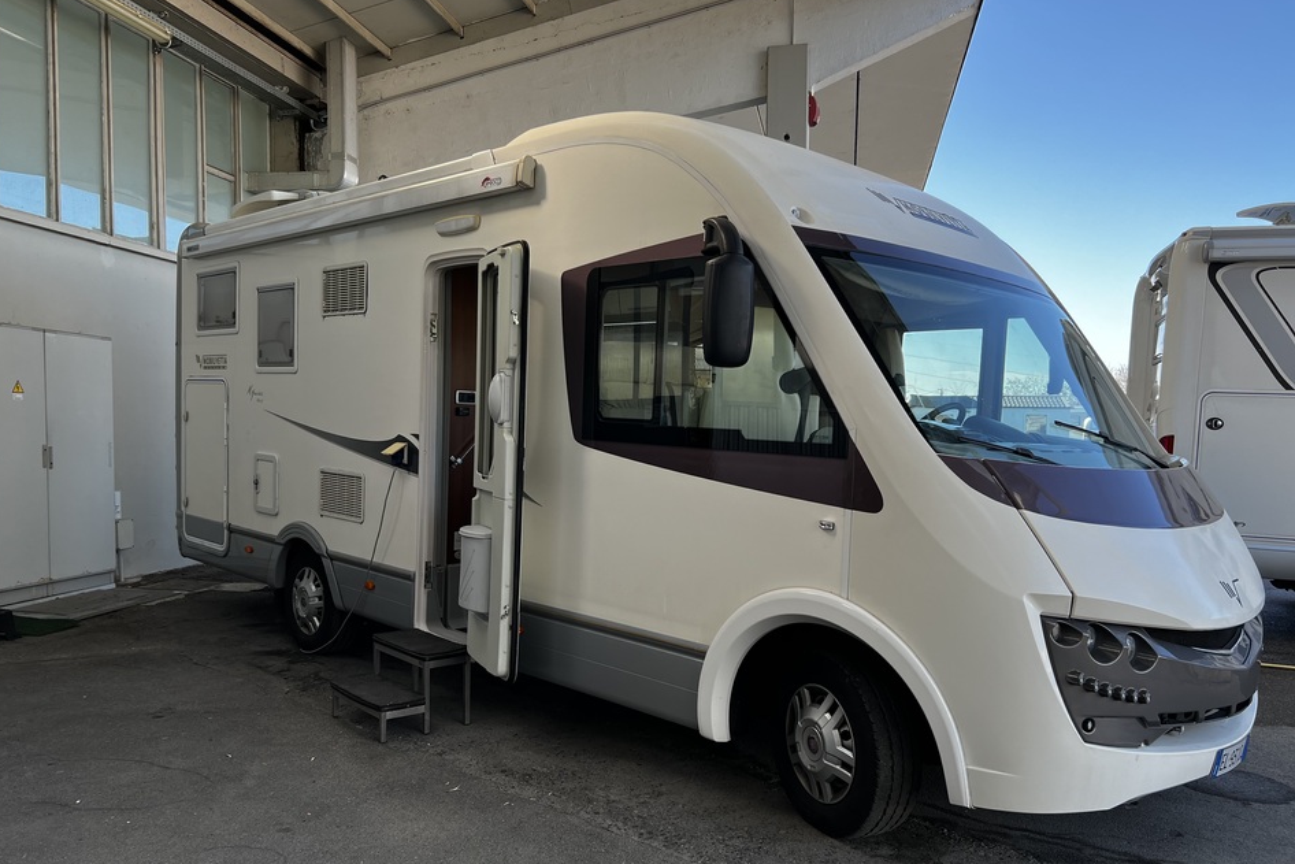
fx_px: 1007
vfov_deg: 46.3
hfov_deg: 65.5
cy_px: 485
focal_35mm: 28
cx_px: 631
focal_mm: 5.7
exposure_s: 1/408
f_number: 1.5
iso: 50
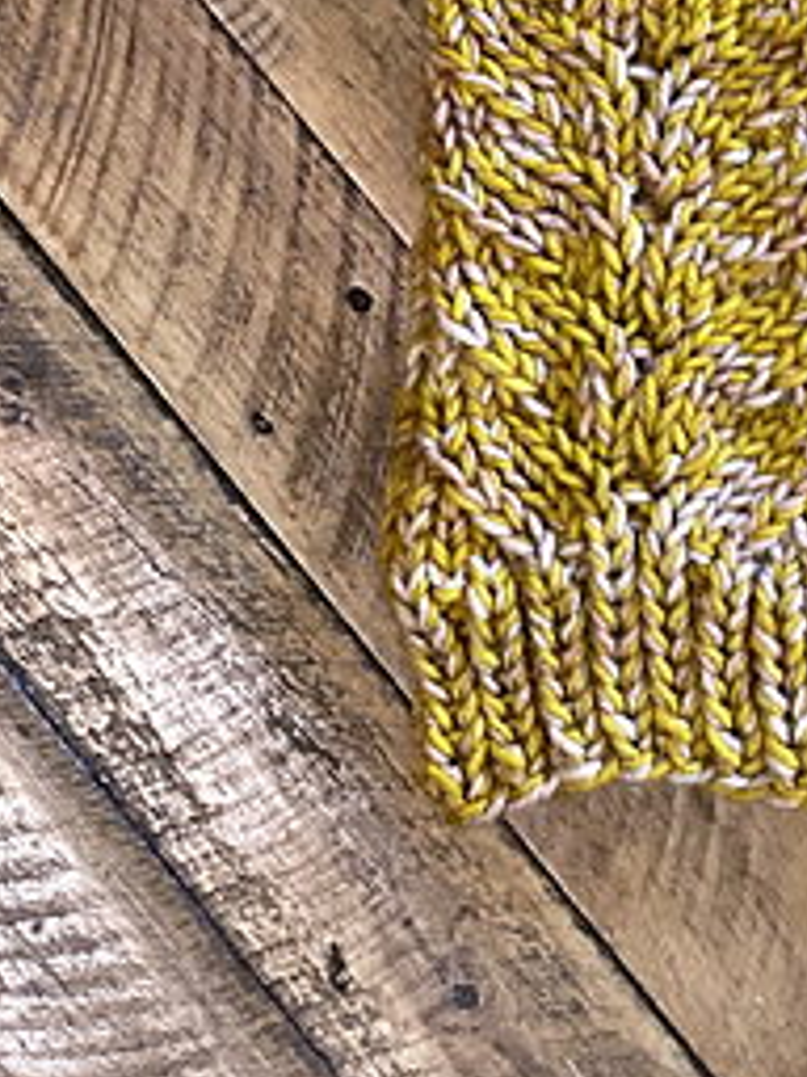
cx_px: 967
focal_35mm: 130
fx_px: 4041
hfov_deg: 11.2
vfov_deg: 14.8
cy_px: -151
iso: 400
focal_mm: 6
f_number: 2
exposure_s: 1/24
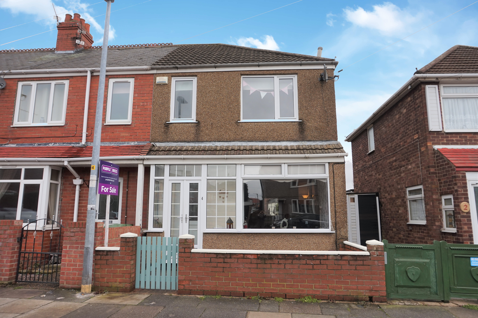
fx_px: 318
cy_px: 159
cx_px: 239
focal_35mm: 24
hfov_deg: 73.8
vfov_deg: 53.1
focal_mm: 16
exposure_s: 1/100
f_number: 8
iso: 100
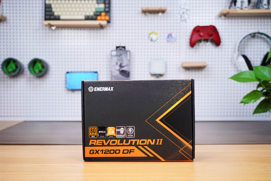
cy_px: 90
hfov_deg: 41.1
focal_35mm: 48
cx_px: 136
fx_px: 361
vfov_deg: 28.1
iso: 640
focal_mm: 48
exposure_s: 1/100
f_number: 4
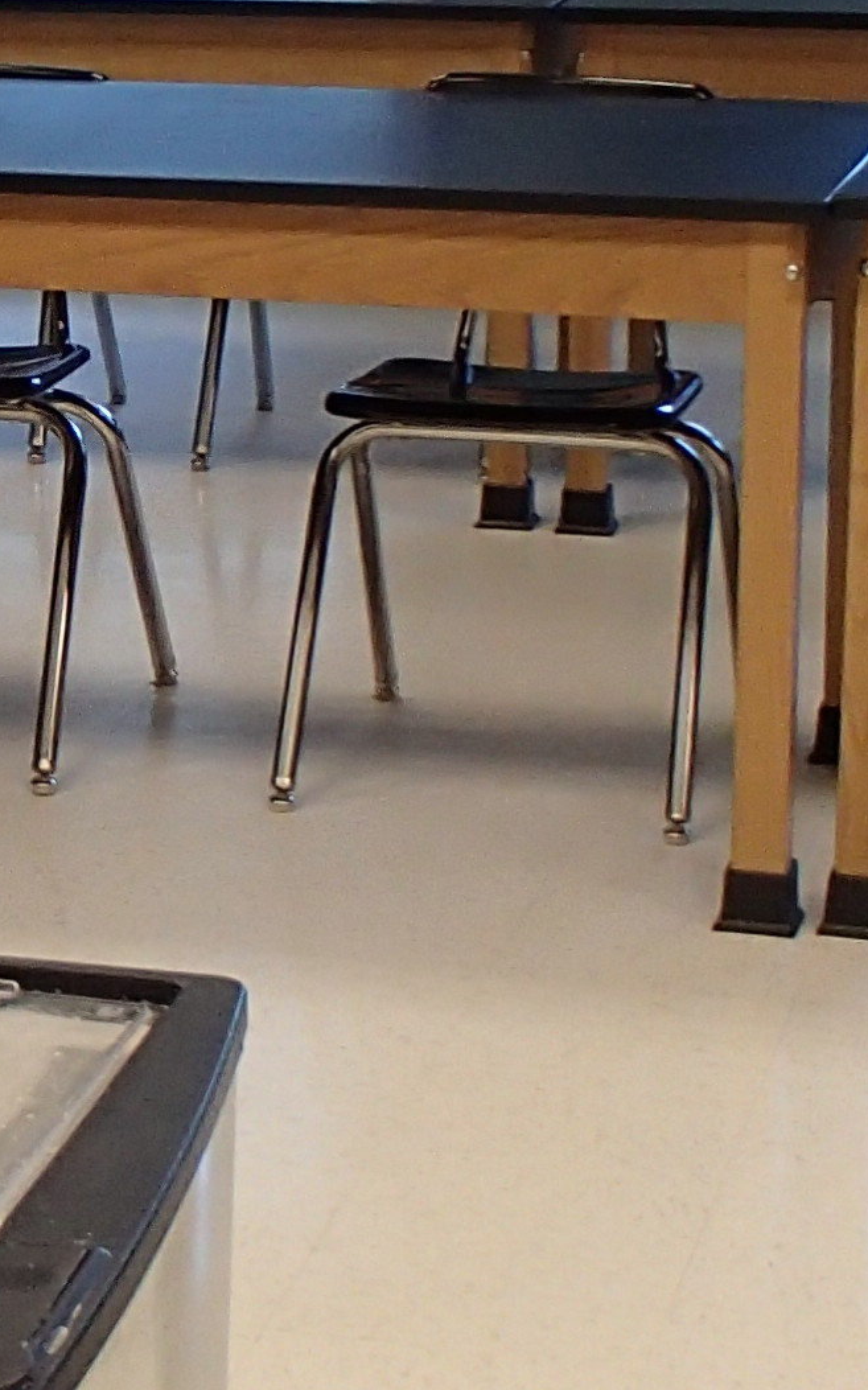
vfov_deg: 18.5
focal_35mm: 112
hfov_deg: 11.6
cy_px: 440
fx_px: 4241
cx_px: -12
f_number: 3.9
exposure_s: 1/60
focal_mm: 5
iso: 200
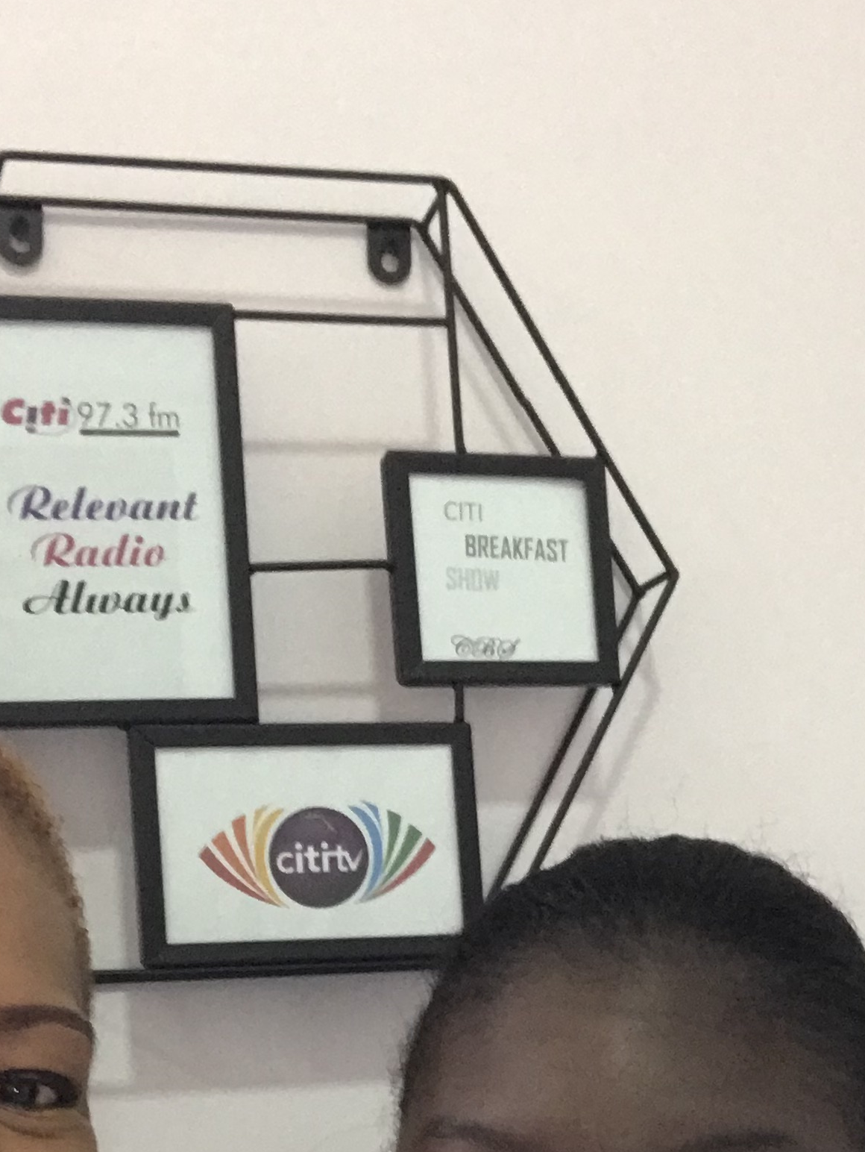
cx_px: 369
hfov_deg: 22.9
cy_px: 950
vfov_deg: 29.4
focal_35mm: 64
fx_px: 2130
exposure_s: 1/33
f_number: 2.2
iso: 200
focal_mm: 2.87
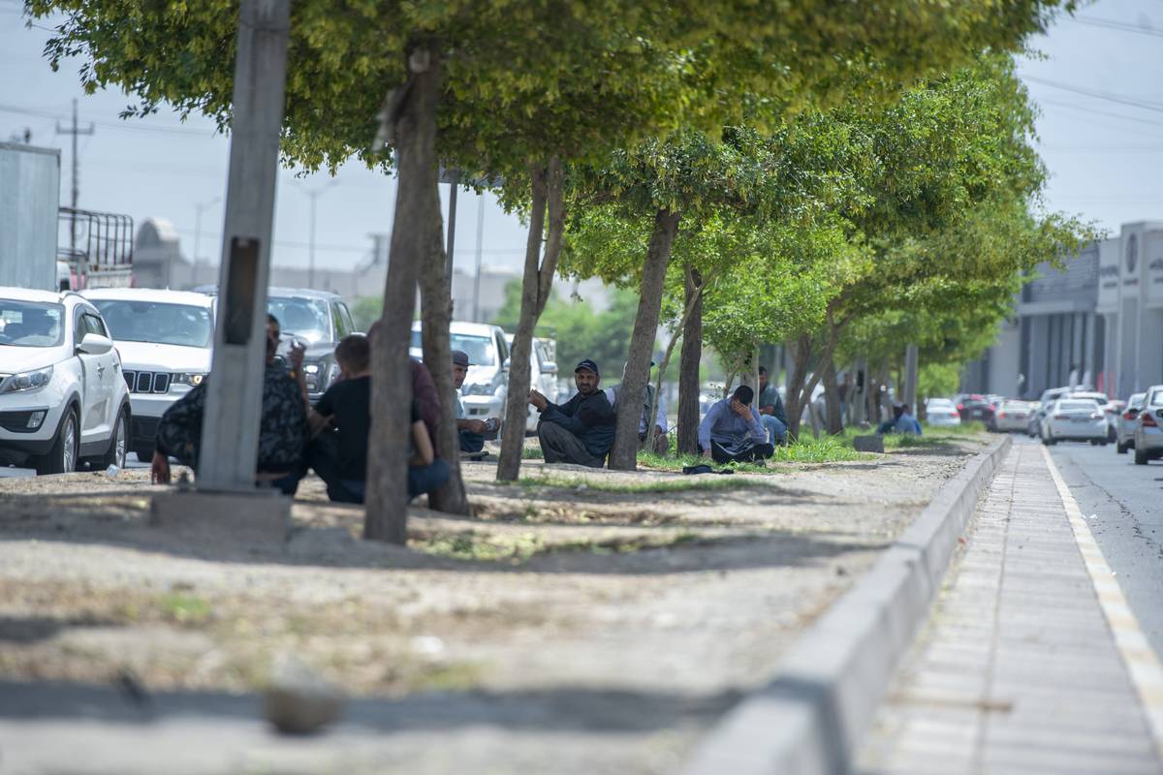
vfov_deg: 6.9
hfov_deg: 10.3
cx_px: 582
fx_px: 6461
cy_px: 388
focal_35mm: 200
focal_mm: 200
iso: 800
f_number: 3.2
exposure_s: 1/5000
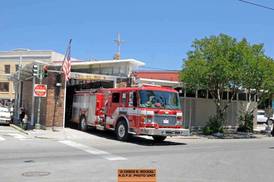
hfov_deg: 49.6
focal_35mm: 39
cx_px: 137
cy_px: 91
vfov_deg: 34.1
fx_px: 296
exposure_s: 1/200
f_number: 5.6
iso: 500
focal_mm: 26
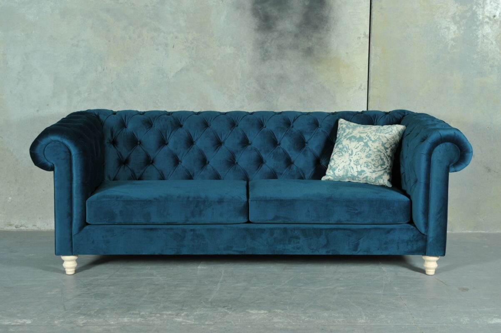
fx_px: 918
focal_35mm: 66
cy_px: 166
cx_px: 250
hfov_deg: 30.5
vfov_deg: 20.6
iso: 320
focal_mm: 66
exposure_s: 1/125
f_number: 6.3
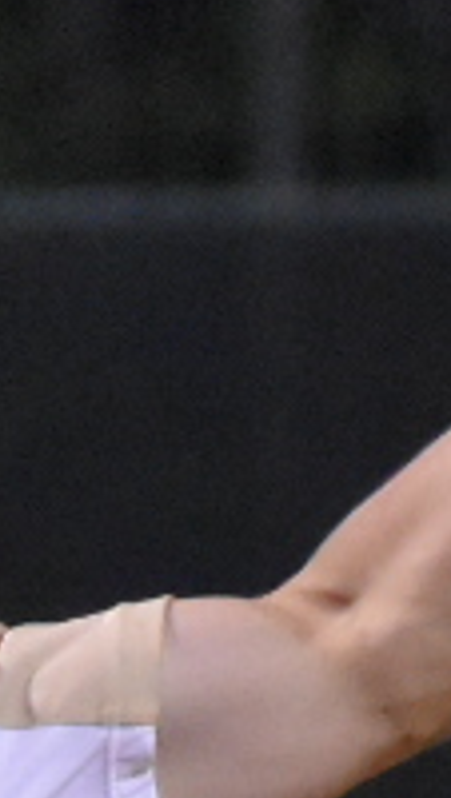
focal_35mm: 1905
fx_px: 40364
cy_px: 1389
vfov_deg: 1.1
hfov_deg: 0.6
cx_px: -515
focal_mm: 150
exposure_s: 1/400
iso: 6400
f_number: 5
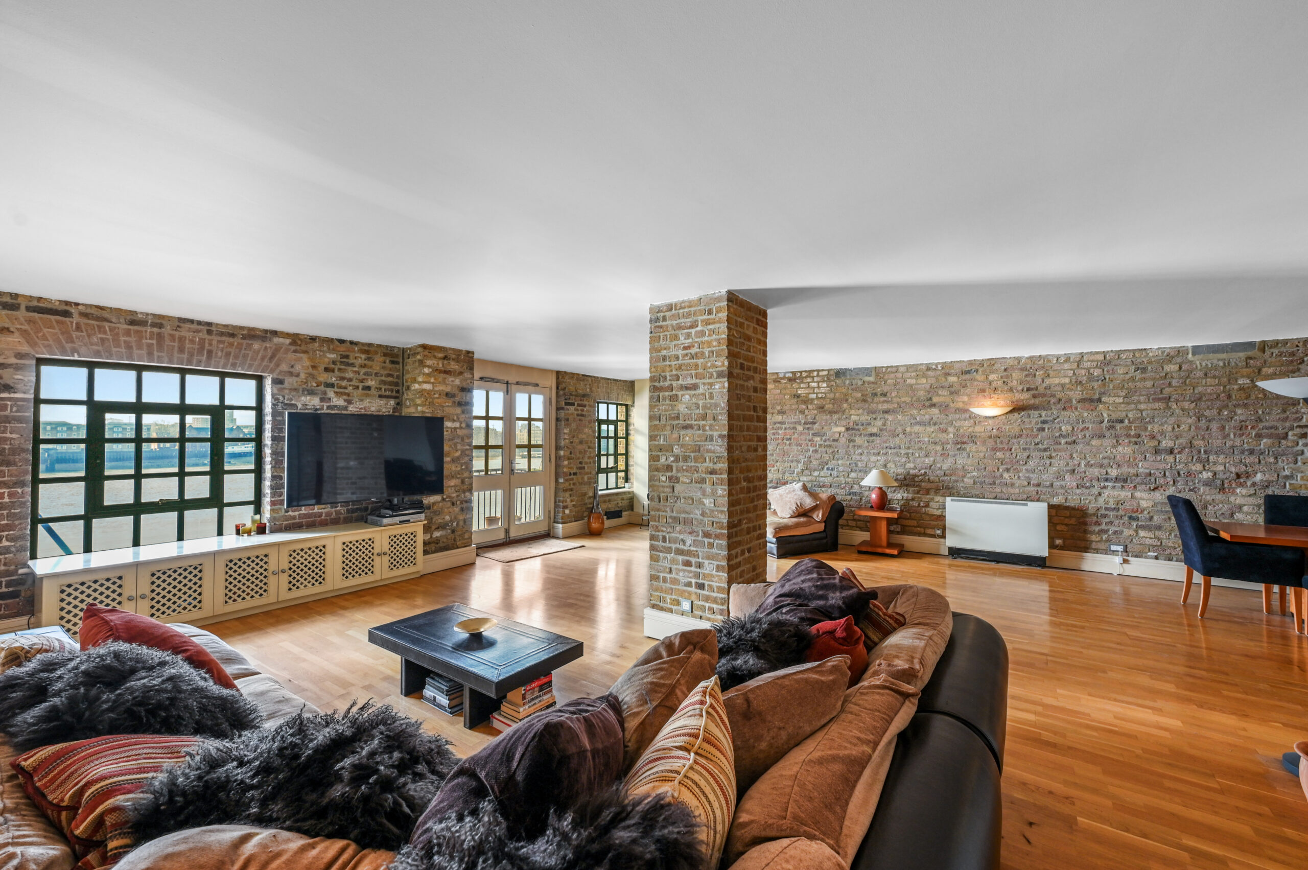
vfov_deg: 81.1
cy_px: 435
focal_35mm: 14
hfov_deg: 104.3
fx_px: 508
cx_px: 654
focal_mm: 14
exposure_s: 1/13
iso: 400
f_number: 8
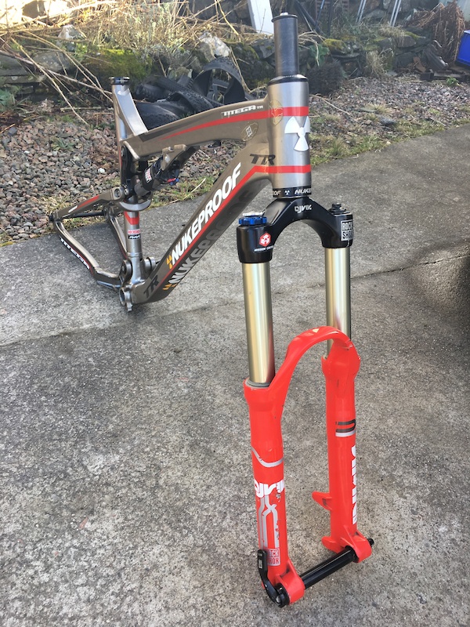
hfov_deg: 48.2
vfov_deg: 61.7
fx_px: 525
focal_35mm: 29
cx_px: 235
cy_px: 314
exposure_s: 1/106
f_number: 2.2
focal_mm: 4.15
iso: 25
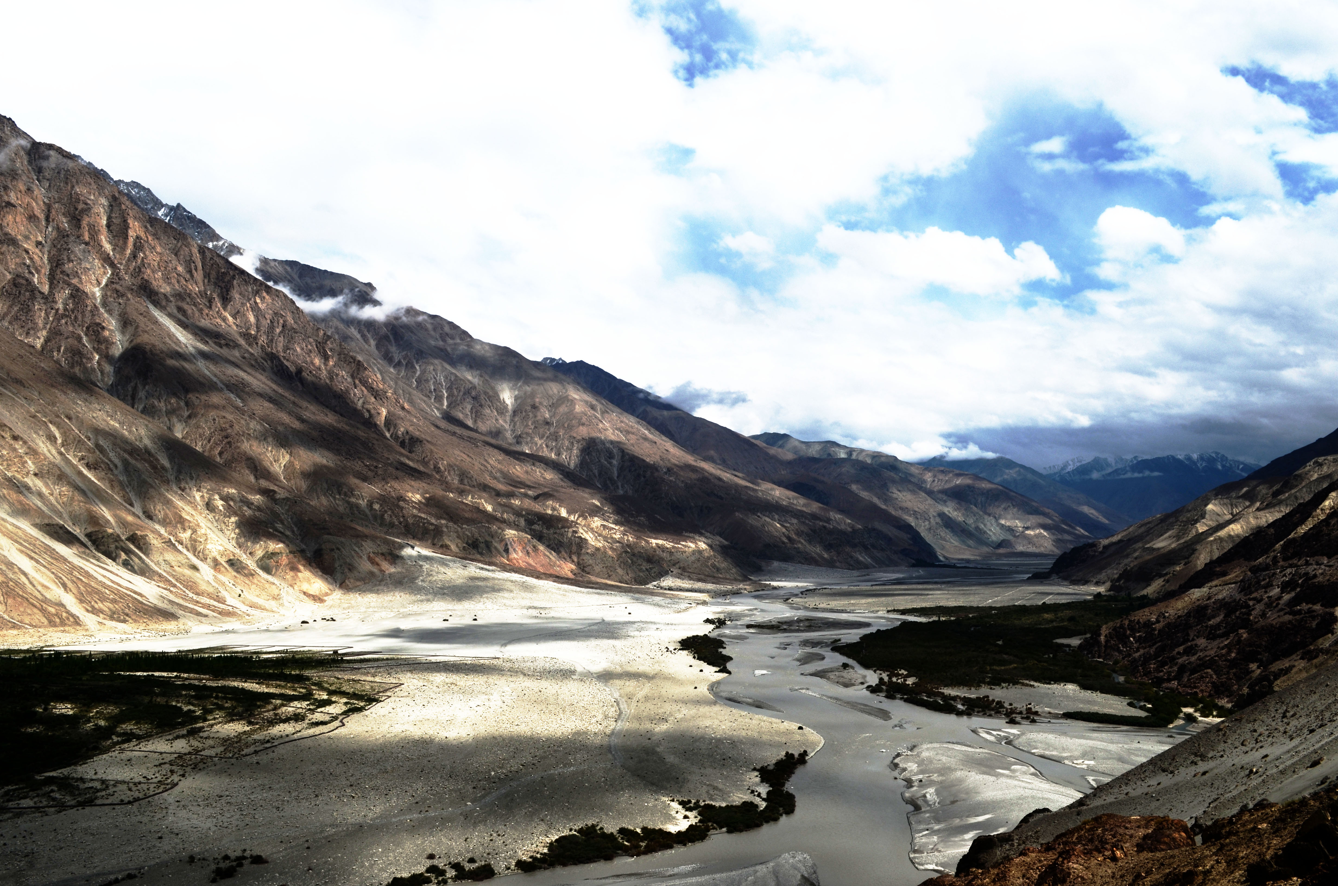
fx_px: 1224
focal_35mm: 33
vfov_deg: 39.8
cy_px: 443
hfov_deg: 57.3
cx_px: 669
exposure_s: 1/400
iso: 100
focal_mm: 22
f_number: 14
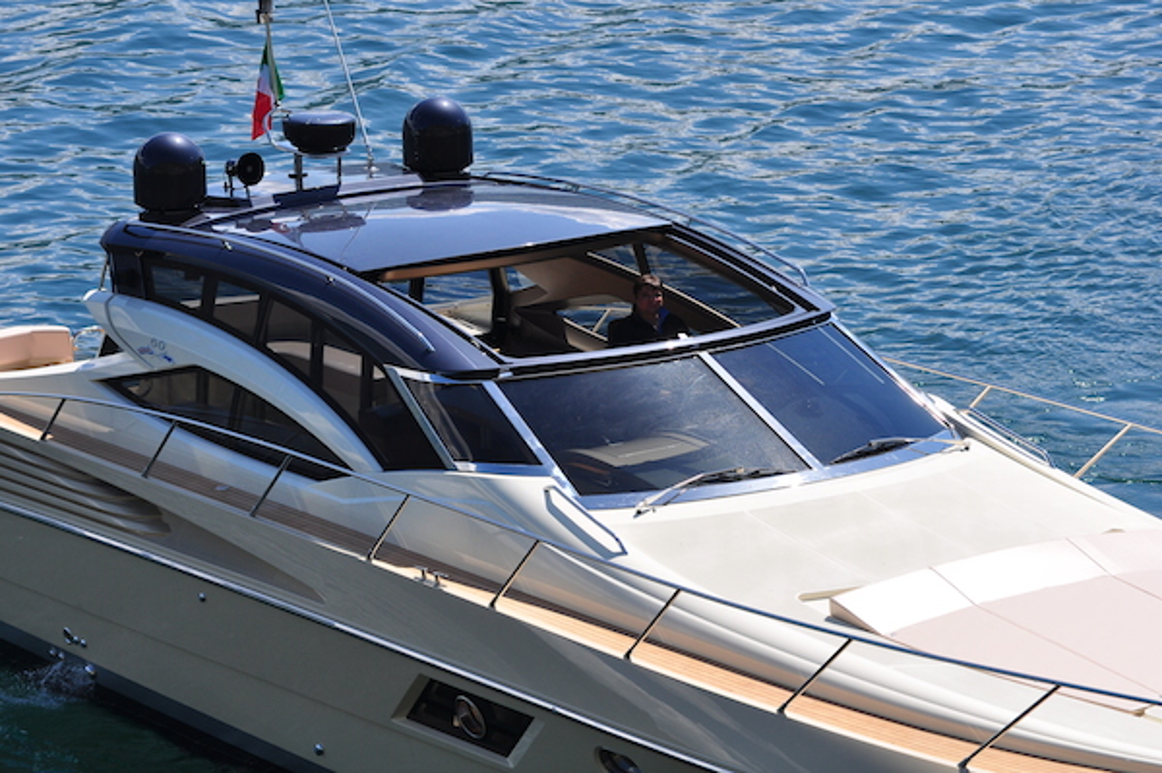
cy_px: 386
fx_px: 5321
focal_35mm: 165
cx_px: 581
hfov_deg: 12.5
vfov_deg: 8.3
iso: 200
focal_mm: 110
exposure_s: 1/800
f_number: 8
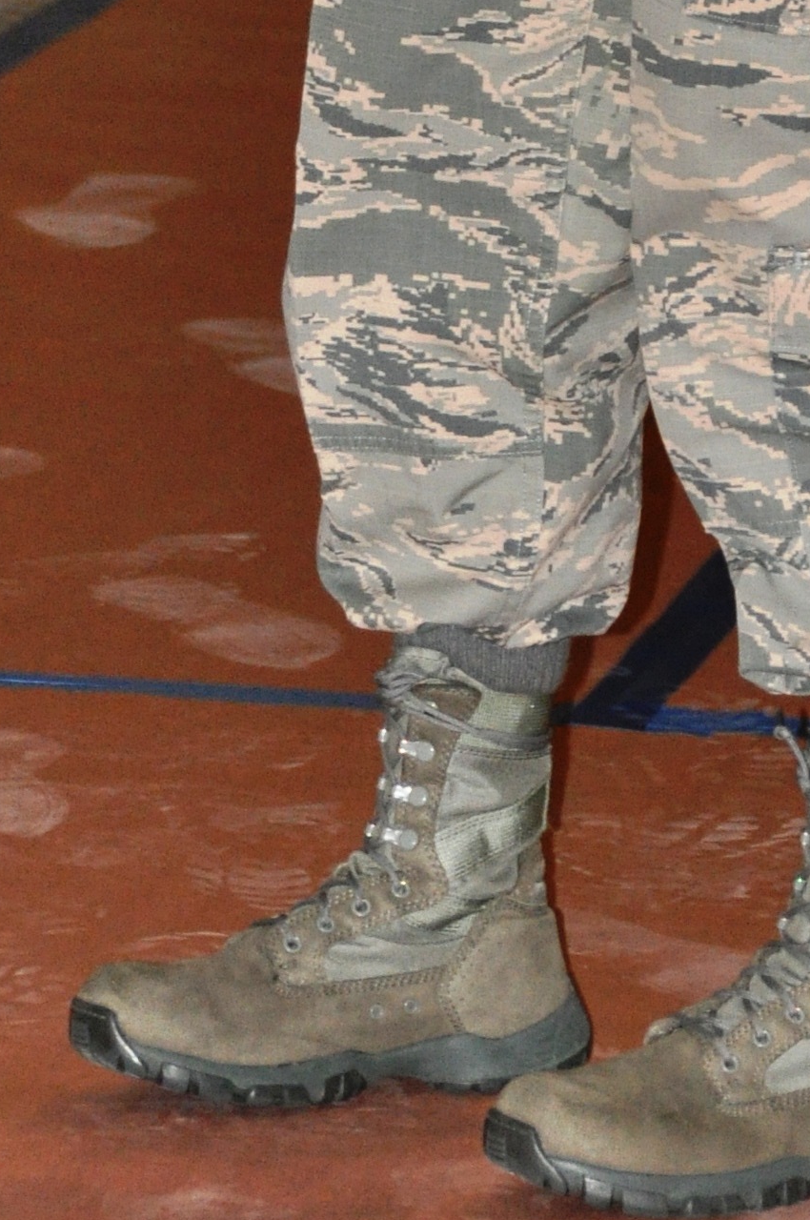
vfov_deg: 5.0
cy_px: -538
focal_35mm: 412
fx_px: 13942
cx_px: 584
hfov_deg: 3.3
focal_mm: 82
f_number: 5
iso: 800
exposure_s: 1/60
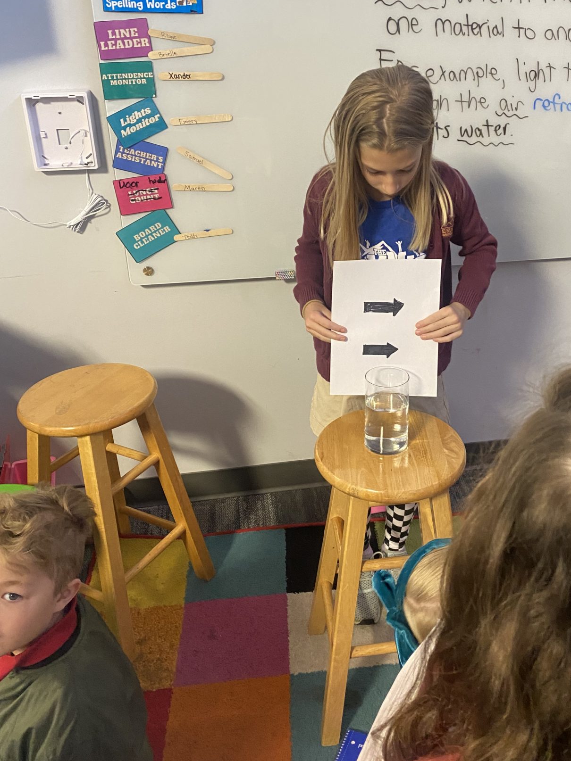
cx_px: 347
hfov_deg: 42.7
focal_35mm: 33
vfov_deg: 55.1
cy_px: 317
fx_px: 726
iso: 400
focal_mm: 4.25
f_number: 1.8
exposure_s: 1/60
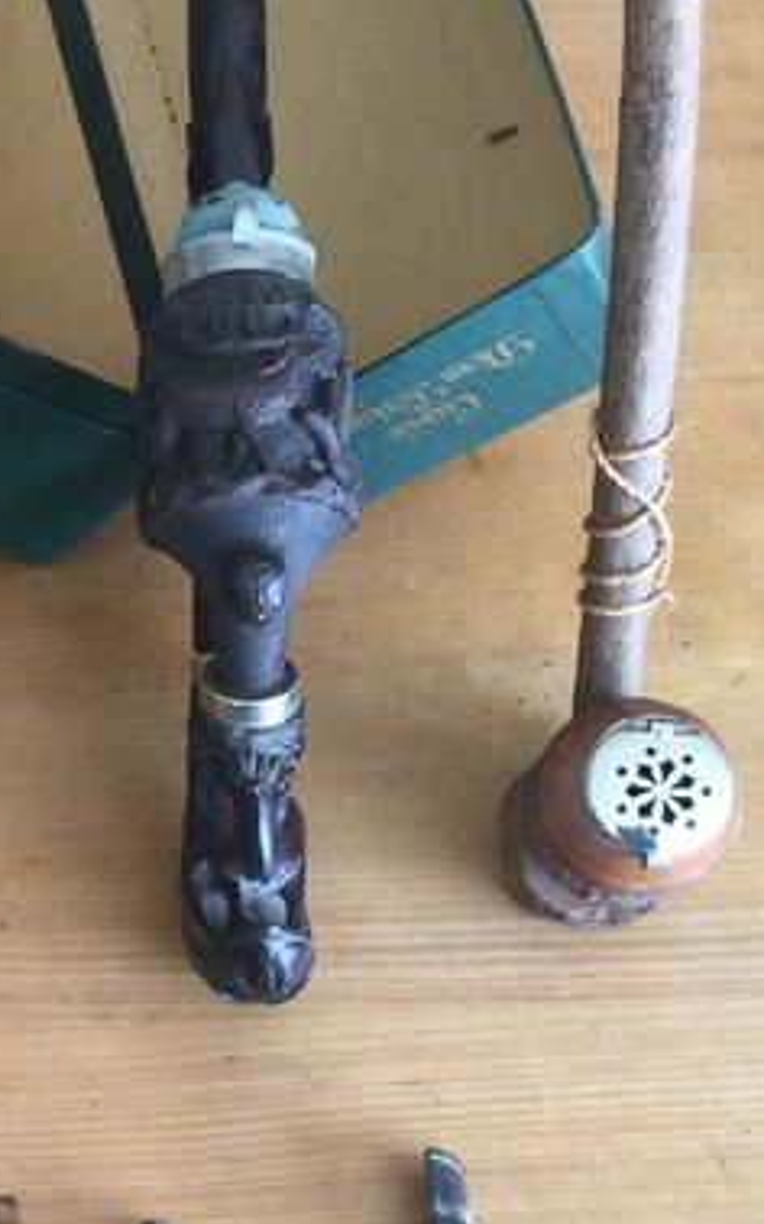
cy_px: 690
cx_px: -194
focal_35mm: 87
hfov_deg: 14.5
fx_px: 2901
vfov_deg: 23.8
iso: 64
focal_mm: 3.3
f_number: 2.4
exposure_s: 1/33
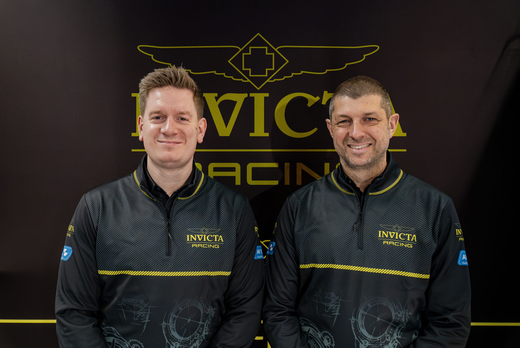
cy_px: 174
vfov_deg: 38.9
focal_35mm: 34
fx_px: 491
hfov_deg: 55.8
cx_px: 260
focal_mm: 34
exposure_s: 1/160
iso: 10000
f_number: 3.2
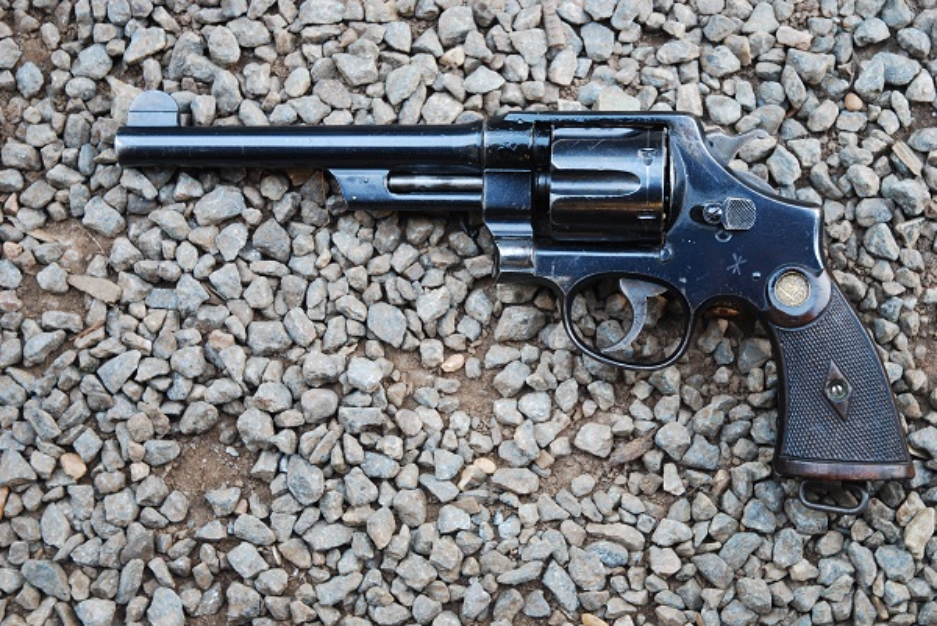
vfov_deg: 22.7
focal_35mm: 60
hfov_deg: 33.4
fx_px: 1563
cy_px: 313
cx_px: 468
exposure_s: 1/30
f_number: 4.5
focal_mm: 40
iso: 400
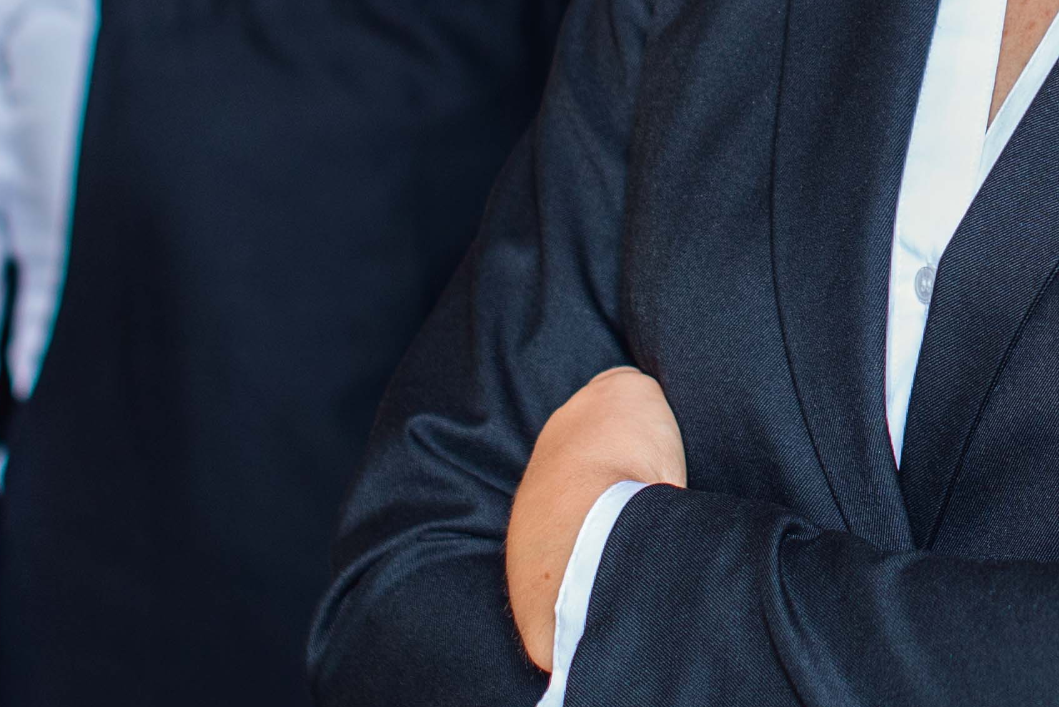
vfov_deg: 6.3
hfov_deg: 9.4
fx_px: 6385
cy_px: -229
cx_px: 1229
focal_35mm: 217
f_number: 2.8
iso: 200
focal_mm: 50
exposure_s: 1/60
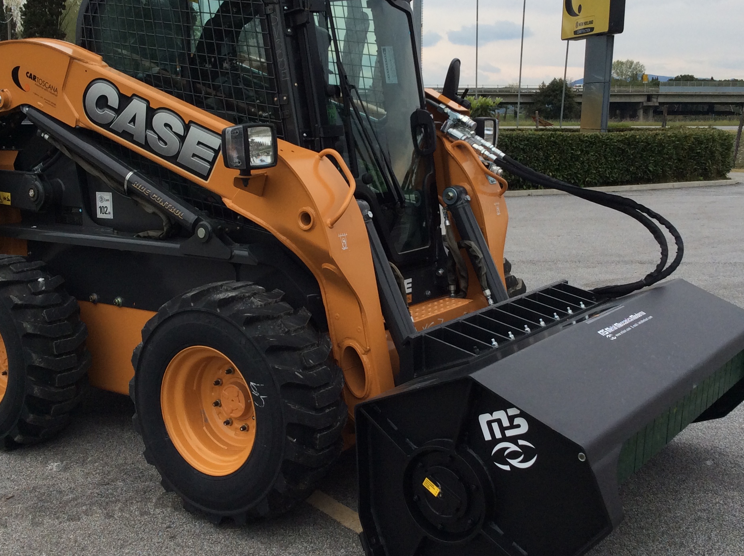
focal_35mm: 46
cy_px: 226
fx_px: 987
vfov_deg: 31.4
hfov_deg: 41.3
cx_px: 347
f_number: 2.4
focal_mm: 3.3
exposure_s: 1/436
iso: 32
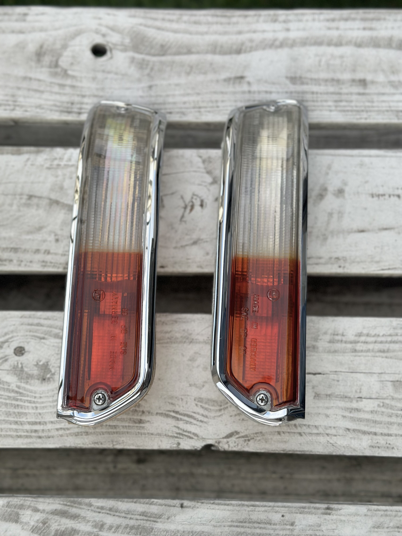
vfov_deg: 39.7
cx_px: 201
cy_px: 268
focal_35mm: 48
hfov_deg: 30.3
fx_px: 743
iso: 80
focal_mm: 6.86
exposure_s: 1/699
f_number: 1.78
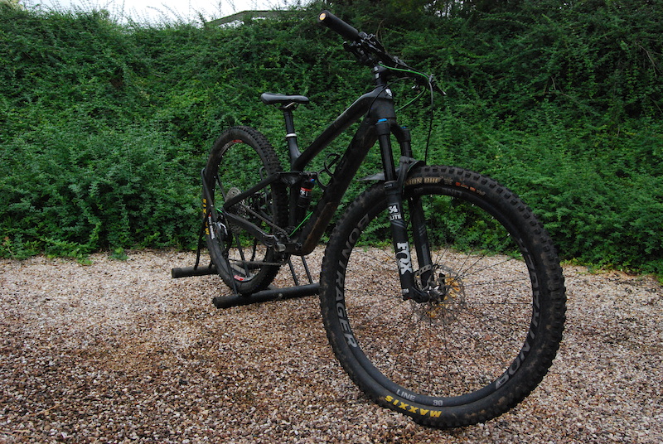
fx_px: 553
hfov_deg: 61.9
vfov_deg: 43.7
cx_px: 332
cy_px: 222
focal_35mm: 30
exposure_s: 1/400
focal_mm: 20
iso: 1600
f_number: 8
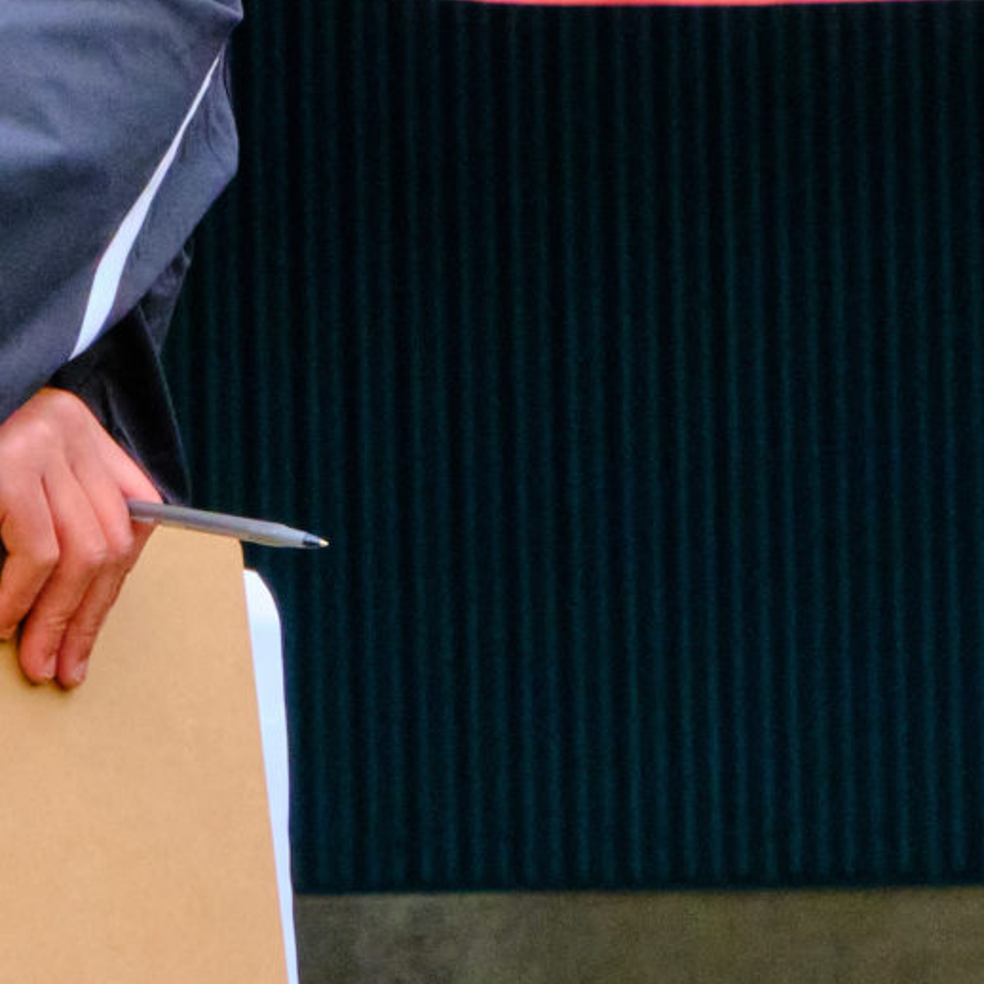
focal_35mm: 294
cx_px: 122
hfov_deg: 5.9
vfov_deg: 5.9
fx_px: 9455
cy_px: -368
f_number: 8
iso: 1600
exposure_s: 1/800
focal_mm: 46.6
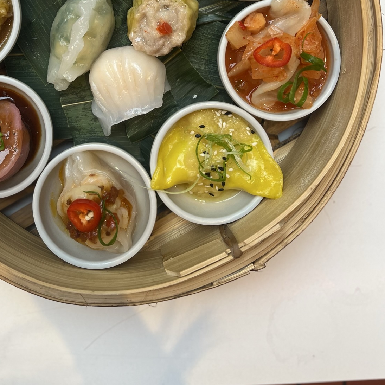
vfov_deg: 36.5
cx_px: 128
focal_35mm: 43
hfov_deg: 38.7
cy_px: 32
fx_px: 541
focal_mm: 5.1
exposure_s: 1/53
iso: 80
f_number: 1.6
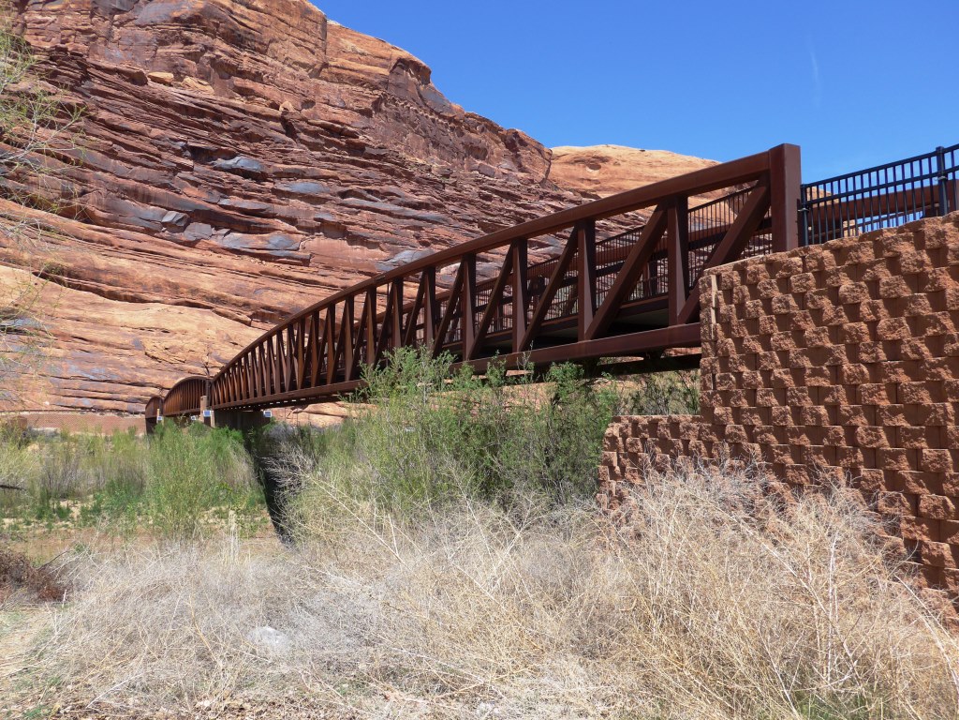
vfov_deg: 48.2
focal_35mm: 29
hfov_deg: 61.7
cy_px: 360
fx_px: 803
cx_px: 480
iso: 80
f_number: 2.8
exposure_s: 1/1300
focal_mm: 6
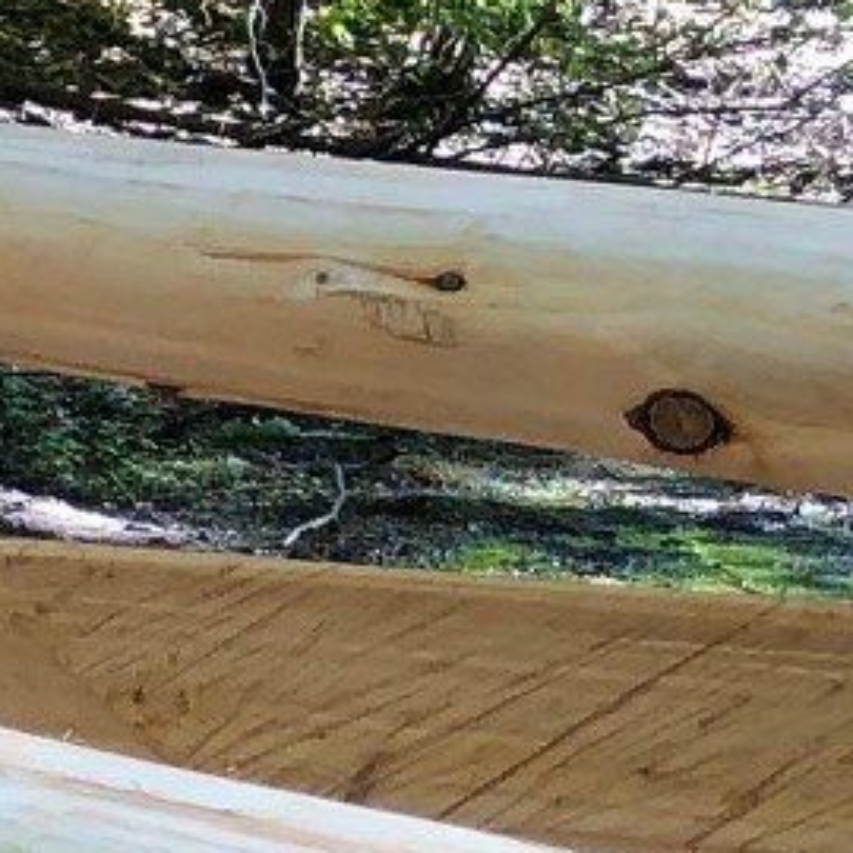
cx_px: -2281
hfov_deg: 7.4
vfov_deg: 9.1
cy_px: 1381
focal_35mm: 185
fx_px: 5158
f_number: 1.8
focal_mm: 3.99
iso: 25
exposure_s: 1/120
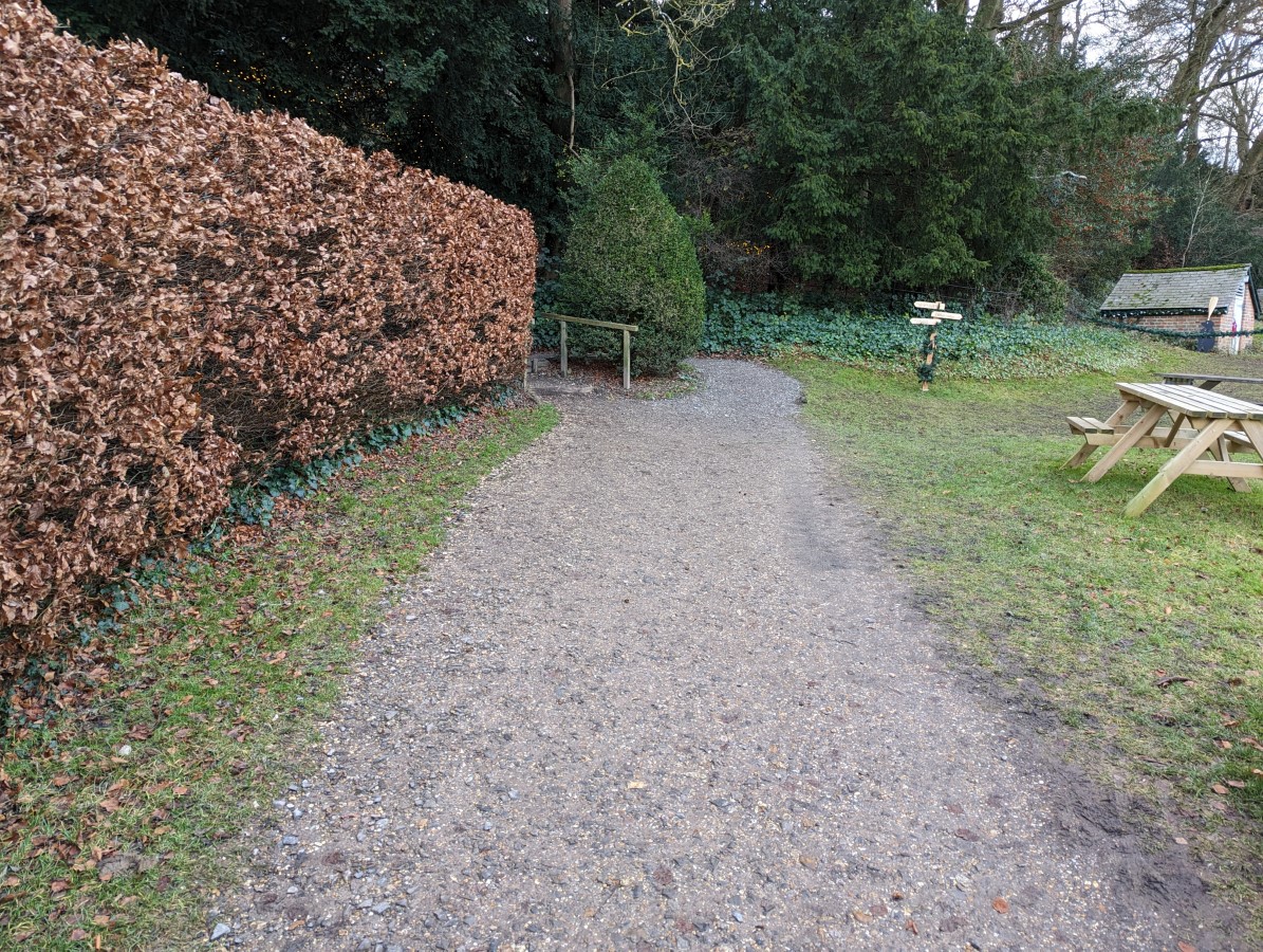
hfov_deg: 71.5
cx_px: 632
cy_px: 476
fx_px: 877
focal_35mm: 24
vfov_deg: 56.9
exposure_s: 1/40.5
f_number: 1.85
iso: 48
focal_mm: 6.81
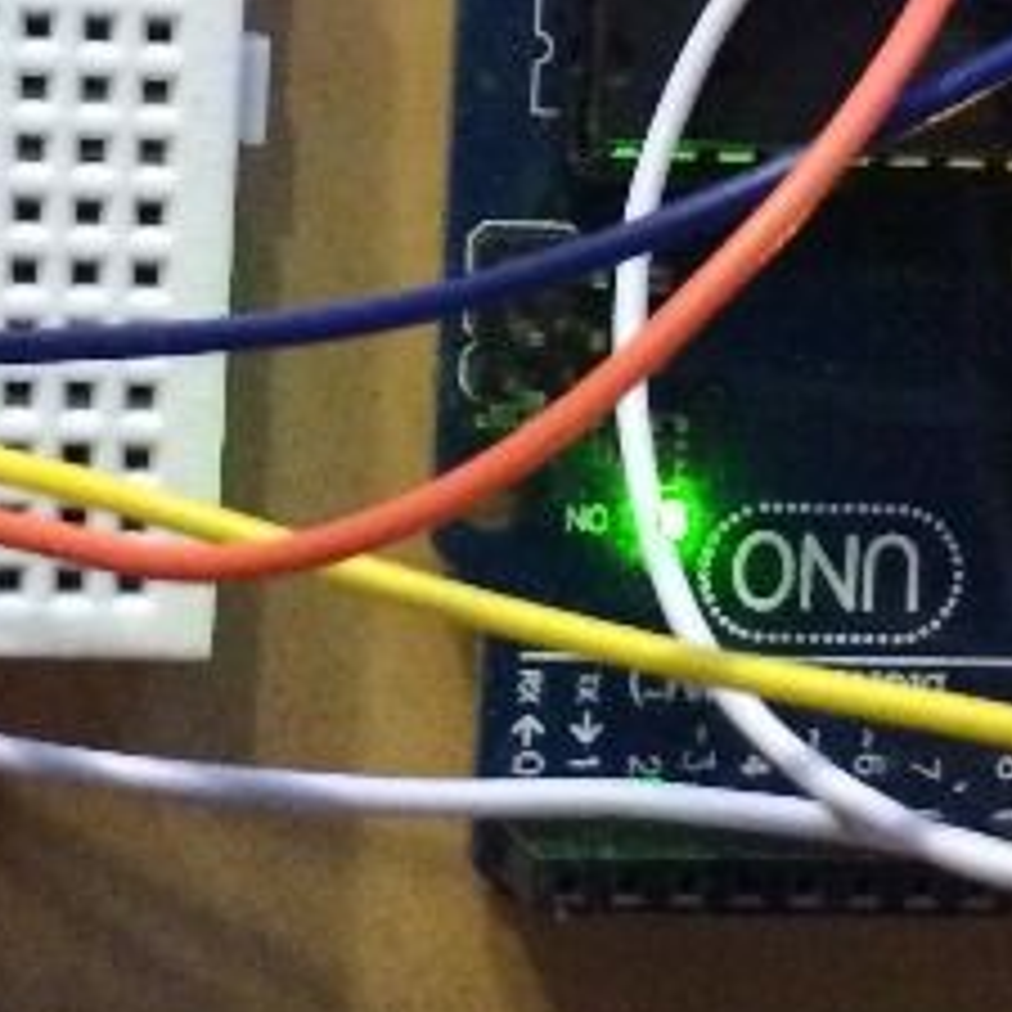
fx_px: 4068
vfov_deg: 13.7
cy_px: -238
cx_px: 423
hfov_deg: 14.2
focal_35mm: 123
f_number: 2.2
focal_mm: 4.15
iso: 640
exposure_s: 1/17
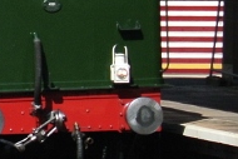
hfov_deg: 3.7
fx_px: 3606
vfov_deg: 2.5
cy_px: 115
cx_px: -278
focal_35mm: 545
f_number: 5.6
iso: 100
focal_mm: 30
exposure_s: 1/640
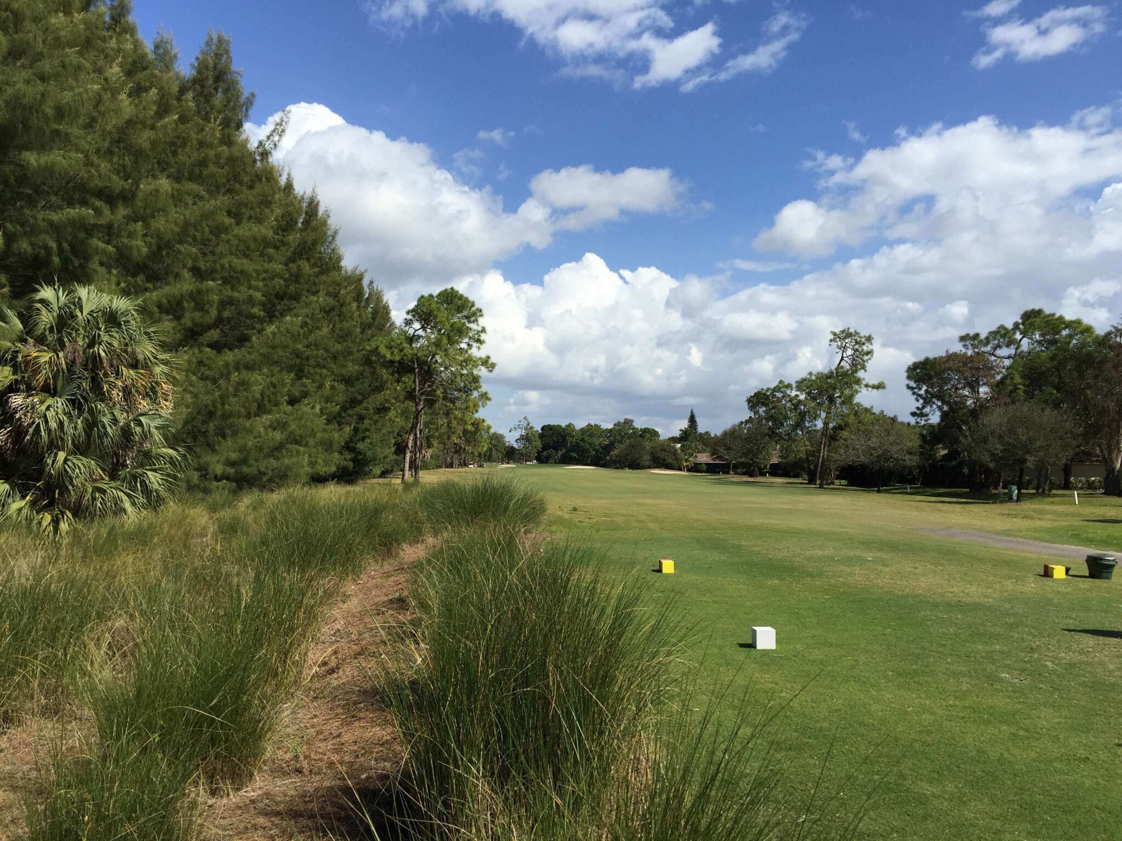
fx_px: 940
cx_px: 561
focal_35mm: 29
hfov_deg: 61.7
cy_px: 420
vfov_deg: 48.2
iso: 32
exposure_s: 1/2825
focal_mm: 4.15
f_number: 2.2
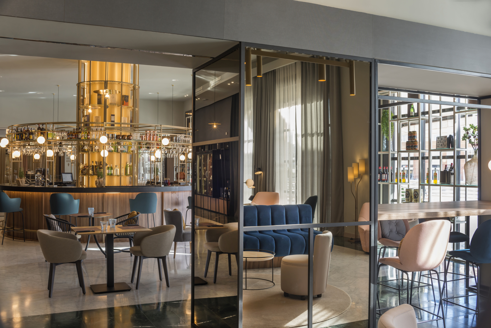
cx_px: 246
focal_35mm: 35
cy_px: 164
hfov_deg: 54.4
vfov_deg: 37.9
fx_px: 478
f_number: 10
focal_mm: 35
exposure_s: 1/10
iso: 320
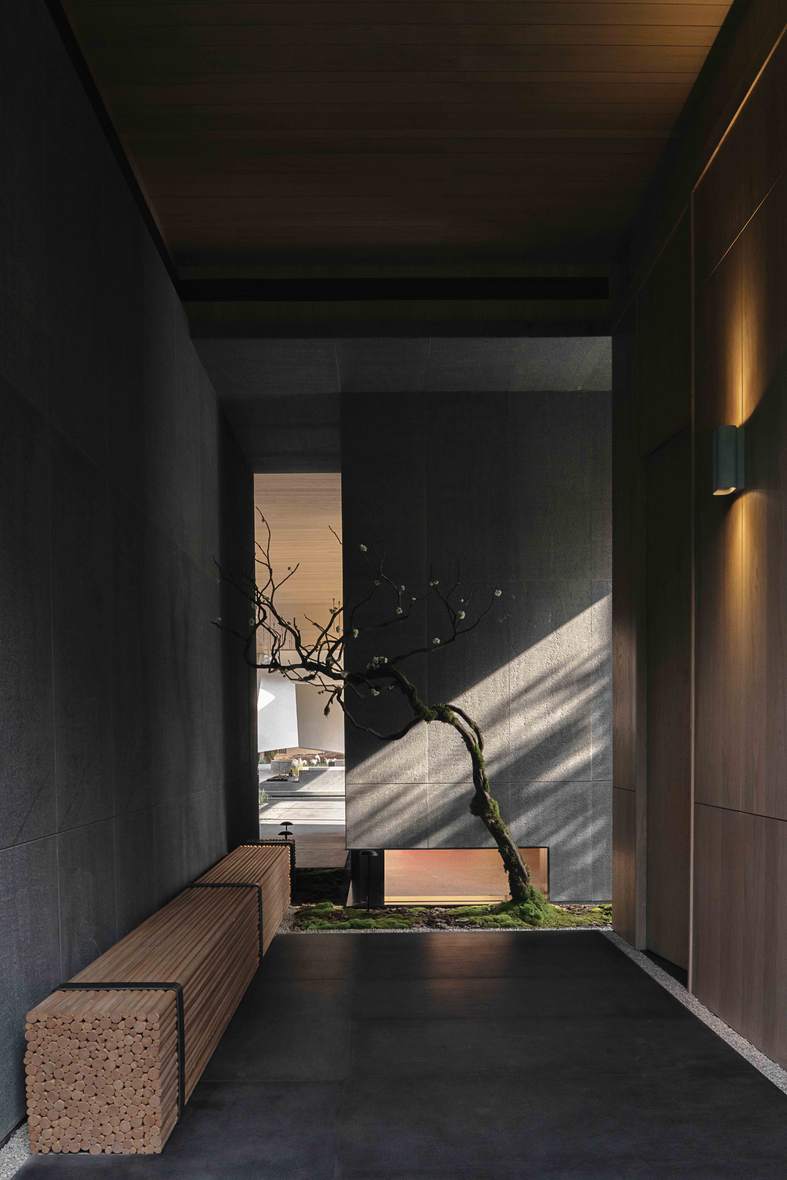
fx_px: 557
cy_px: 590
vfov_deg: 93.3
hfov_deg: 70.4
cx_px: 394
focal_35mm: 17
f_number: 11
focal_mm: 17
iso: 640
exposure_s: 1/20
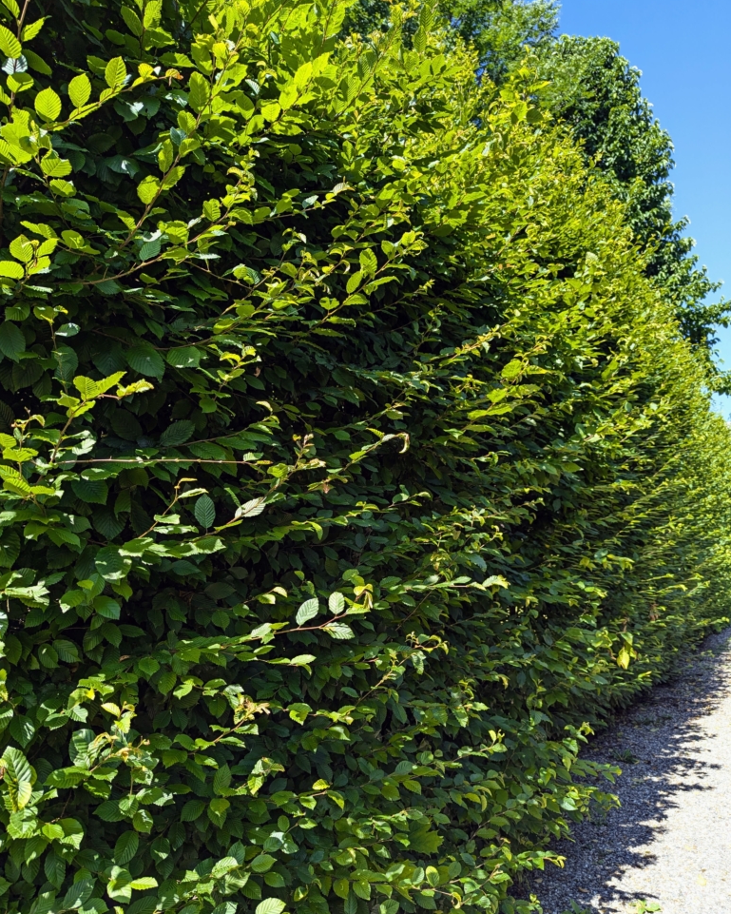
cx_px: 366
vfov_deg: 68.1
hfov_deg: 56.8
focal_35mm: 25
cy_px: 476
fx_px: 676
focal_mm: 6.81
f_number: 1.85
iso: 40
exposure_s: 1/419
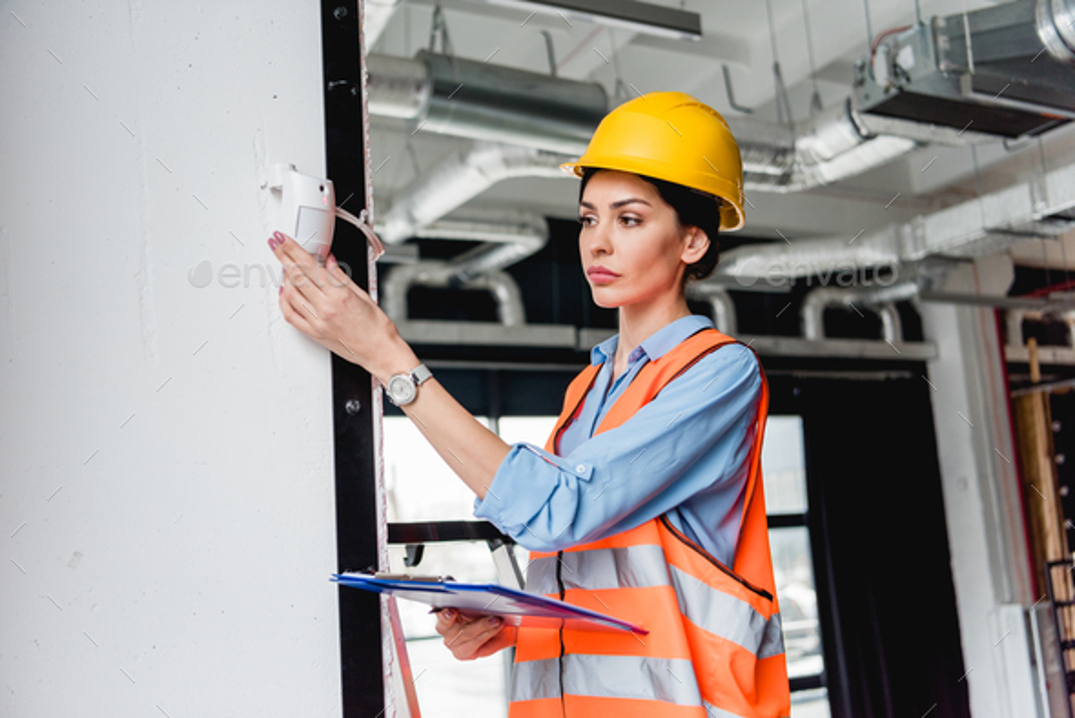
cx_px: 538
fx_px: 1135
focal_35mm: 38
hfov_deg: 50.7
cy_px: 359
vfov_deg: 35.1
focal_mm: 38
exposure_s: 1/160
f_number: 2.8
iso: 640
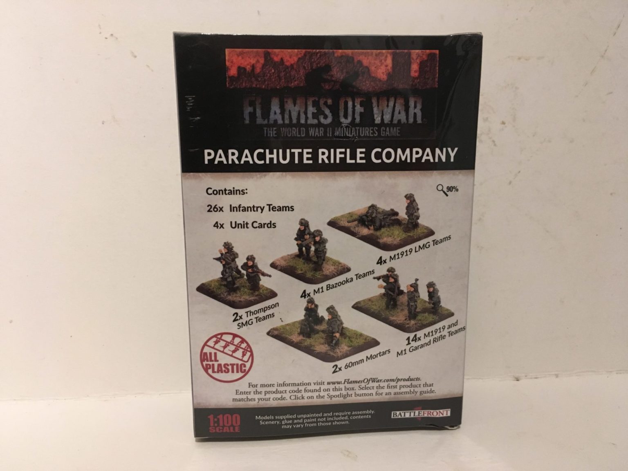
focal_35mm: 29
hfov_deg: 61.7
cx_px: 314
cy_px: 236
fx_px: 526
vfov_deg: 48.2
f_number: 2.2
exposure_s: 1/33
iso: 200
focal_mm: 4.15
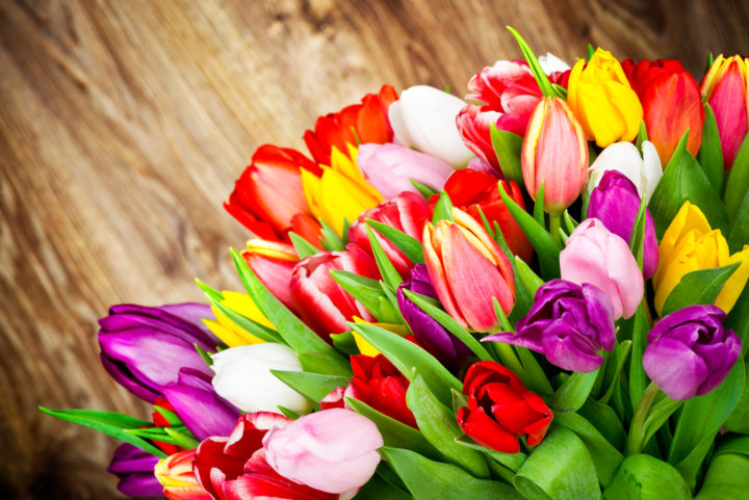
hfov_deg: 20.4
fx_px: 2082
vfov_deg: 13.7
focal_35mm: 100
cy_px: 250
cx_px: 374
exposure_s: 1/160
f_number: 14
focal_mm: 100
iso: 50
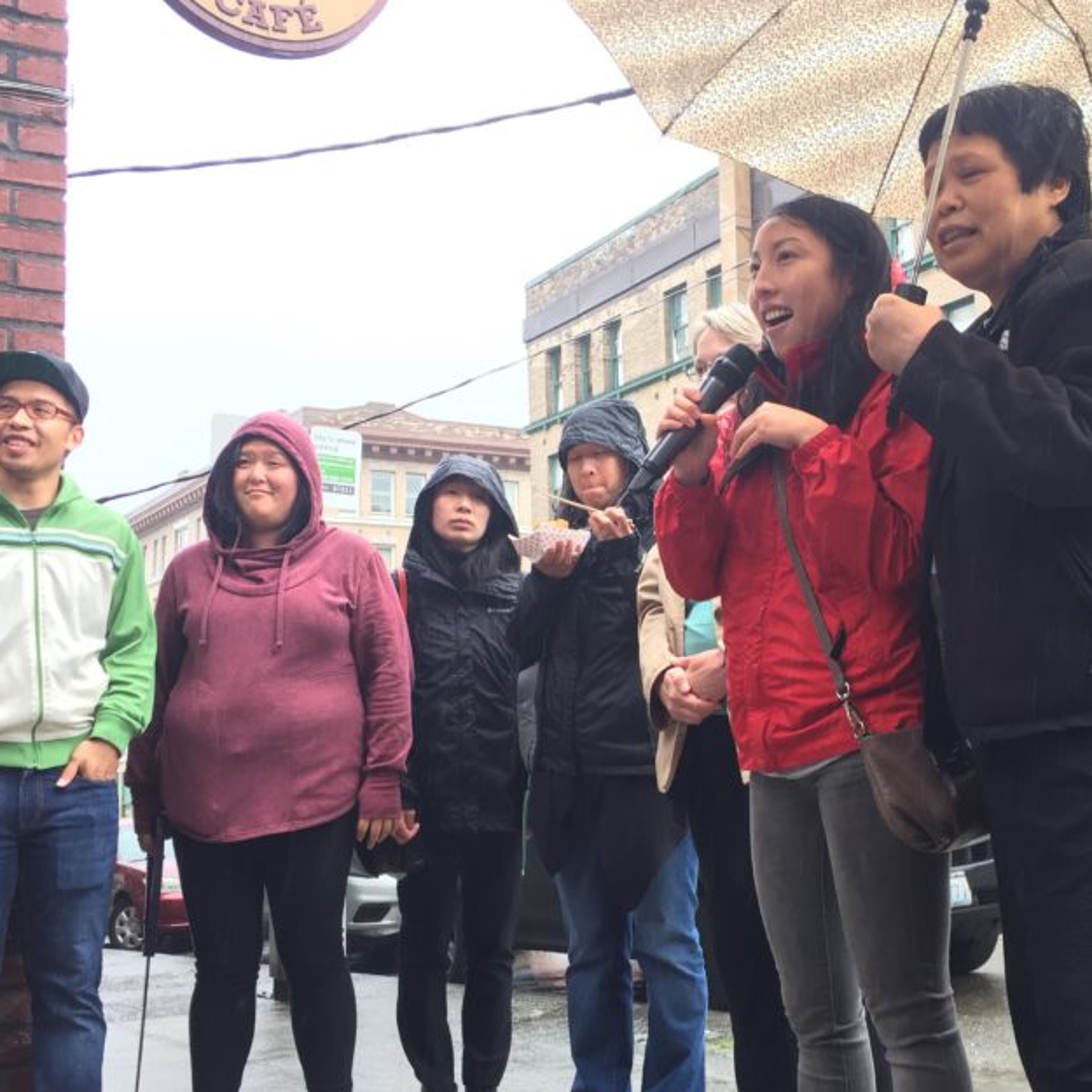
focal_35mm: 42
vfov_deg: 40.0
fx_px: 1499
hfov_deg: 39.8
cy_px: 568
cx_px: 660
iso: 50
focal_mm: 4.15
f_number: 2.2
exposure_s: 1/120
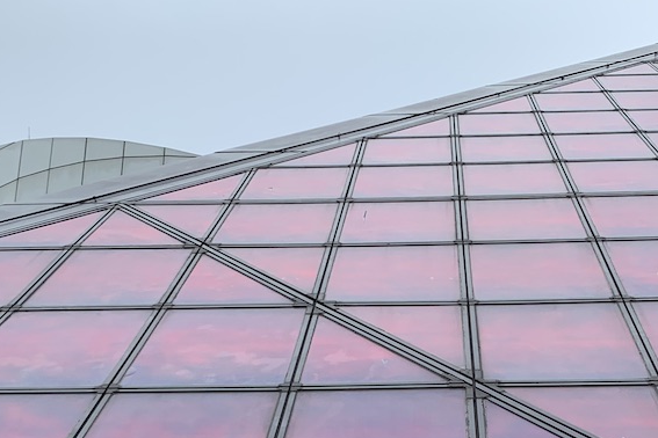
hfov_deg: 32.8
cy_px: 481
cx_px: 400
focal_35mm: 61
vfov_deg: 21.2
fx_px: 1115
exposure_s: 1/1406
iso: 25
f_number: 1.8
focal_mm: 4.25
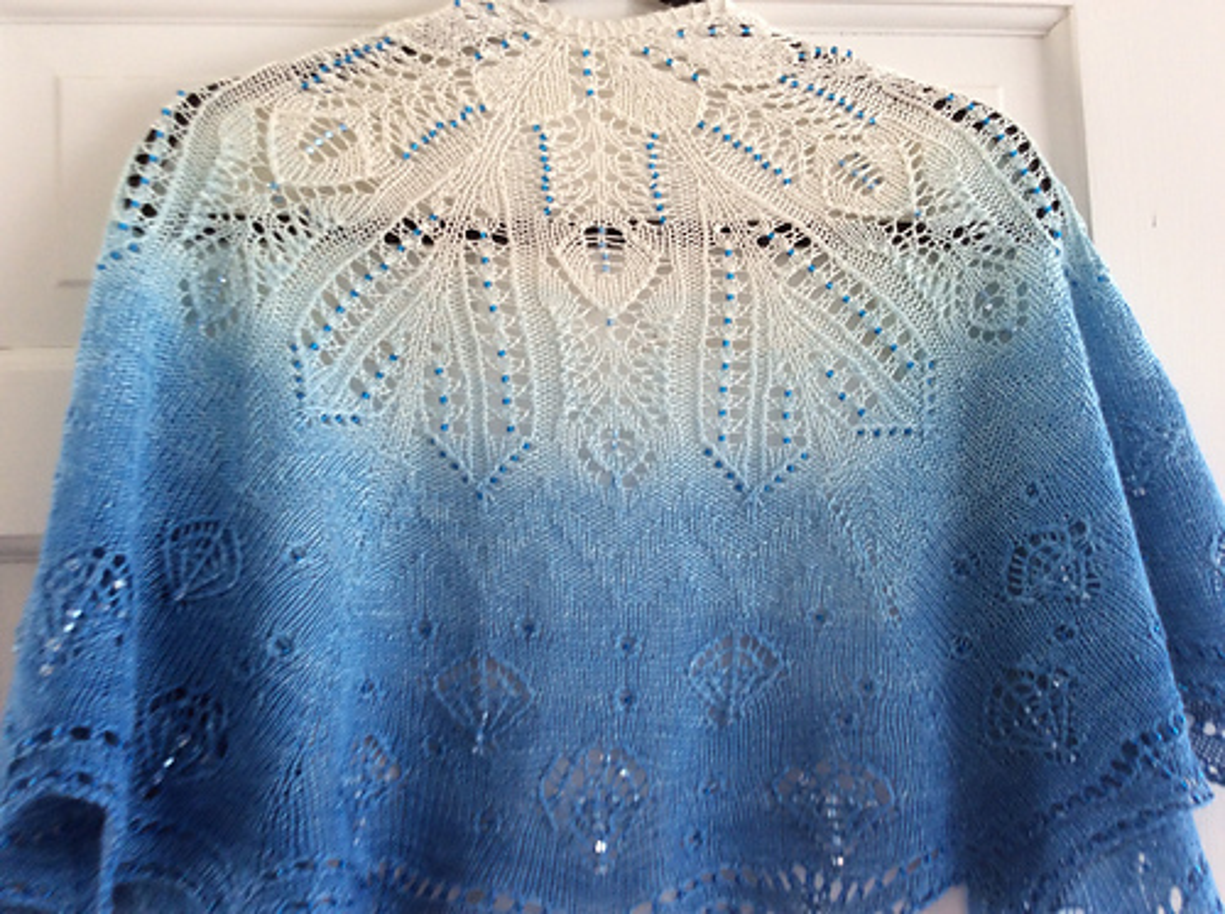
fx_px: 1130
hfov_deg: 56.9
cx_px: 612
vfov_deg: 44.0
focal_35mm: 32
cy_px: 457
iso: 50
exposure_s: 1/24
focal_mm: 3.3
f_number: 2.4
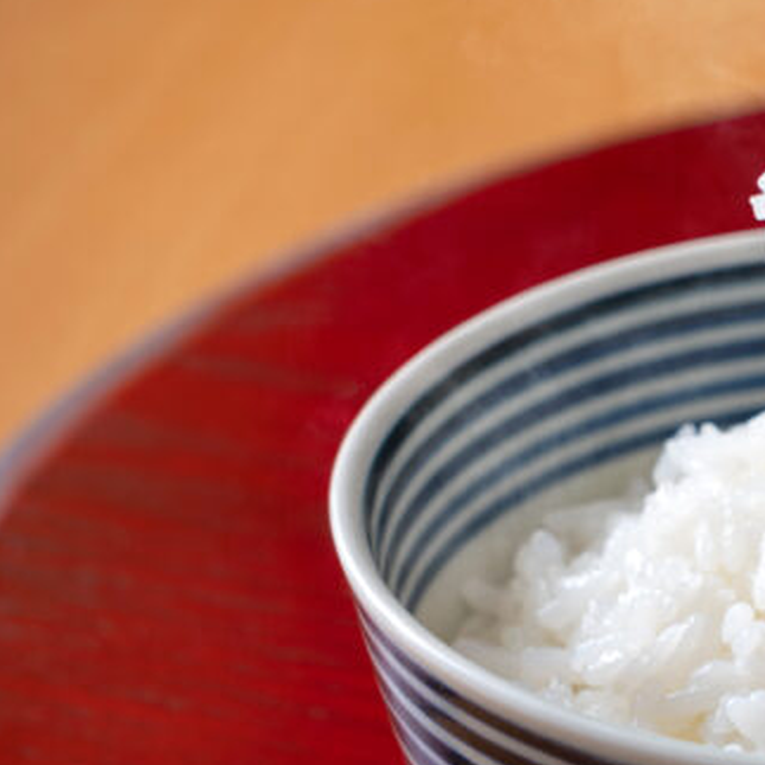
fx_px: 5526
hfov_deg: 7.9
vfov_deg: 7.9
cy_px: 445
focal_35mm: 221
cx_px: 902
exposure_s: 1/125
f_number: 10
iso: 64
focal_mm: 105
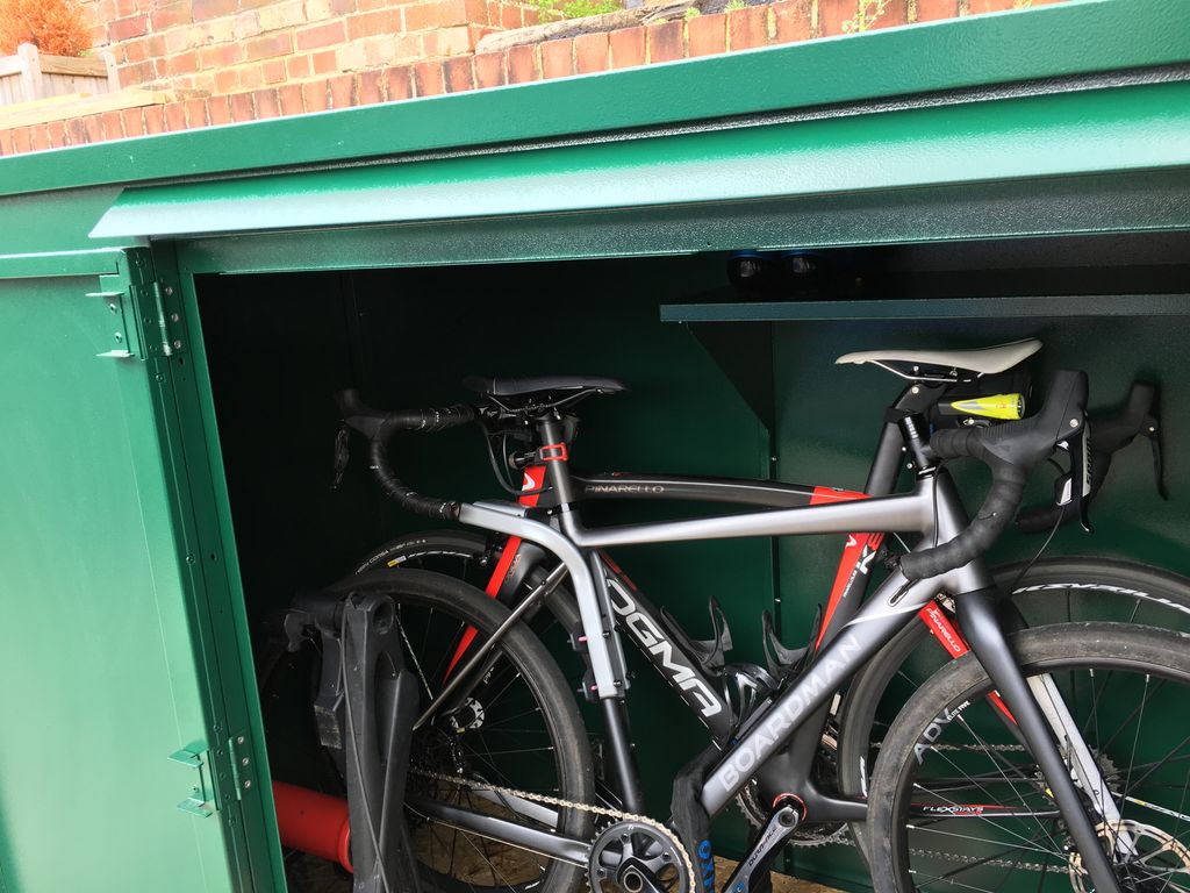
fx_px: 997
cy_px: 446
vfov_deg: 48.2
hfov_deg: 61.7
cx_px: 595
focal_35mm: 29
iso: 32
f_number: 2.2
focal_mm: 4.15
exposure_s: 1/50
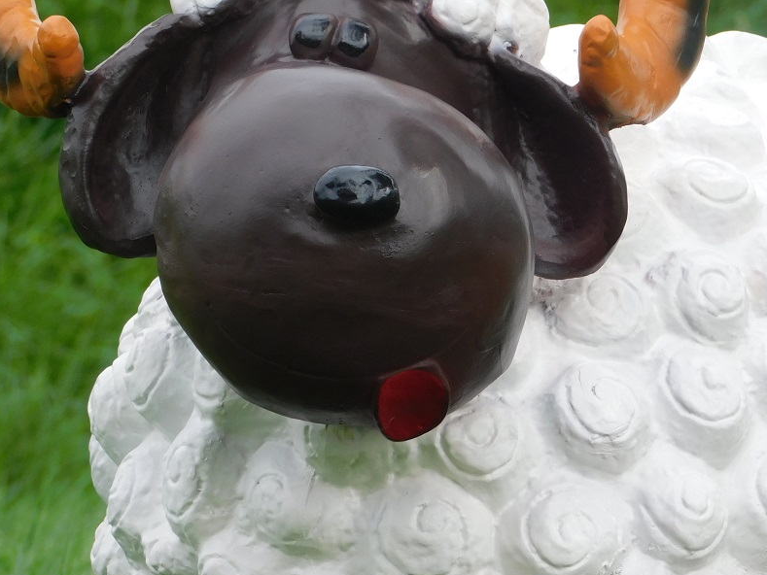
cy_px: 201
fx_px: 9507
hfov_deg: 4.6
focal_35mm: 429
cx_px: 448
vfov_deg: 3.5
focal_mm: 52.2
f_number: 5.7
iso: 125
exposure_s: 1/200
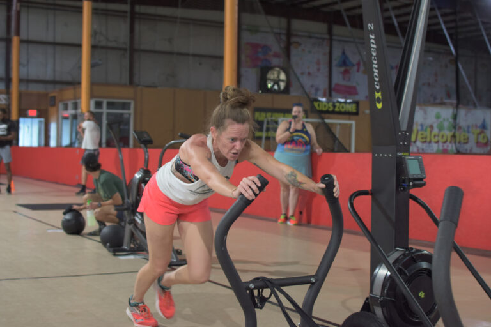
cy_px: 164
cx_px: 246
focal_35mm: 52
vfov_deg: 25.8
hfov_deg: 37.9
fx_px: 716
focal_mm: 35
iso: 2200
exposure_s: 1/60
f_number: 2.8
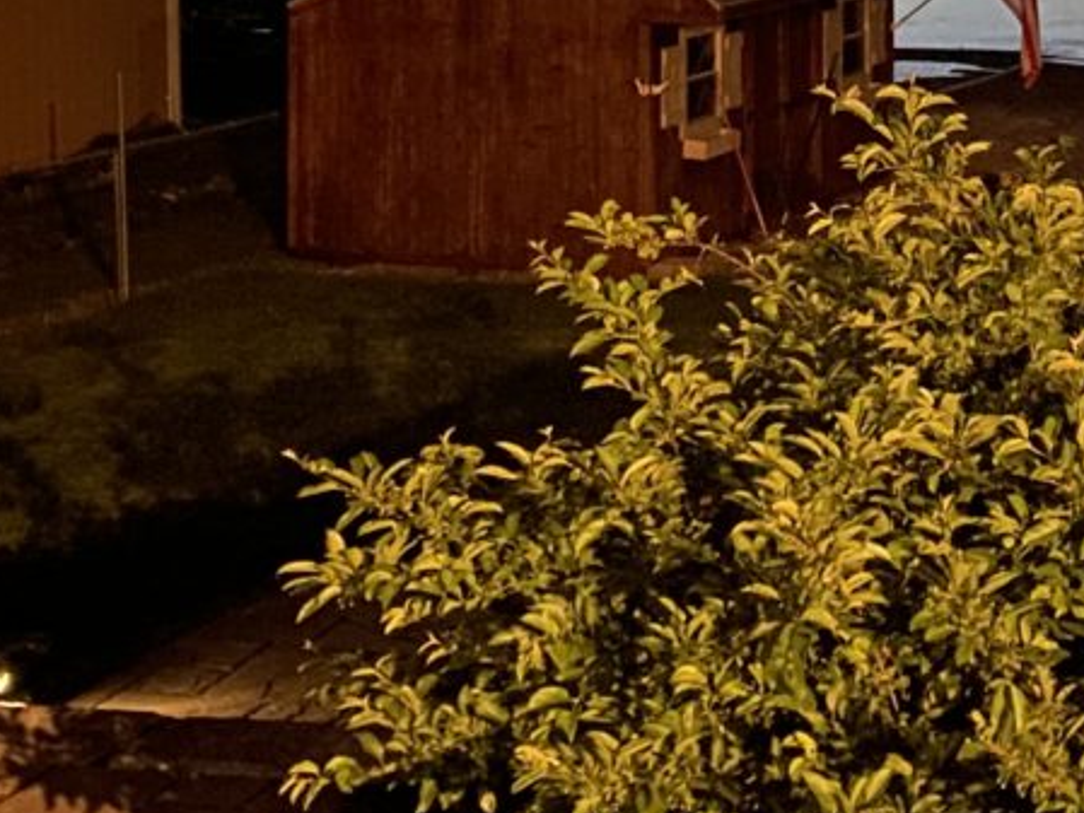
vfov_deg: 15.7
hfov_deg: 21.6
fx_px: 2788
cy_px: -289
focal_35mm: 89
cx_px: 951
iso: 640
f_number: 1.8
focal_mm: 4.25
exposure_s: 1/4
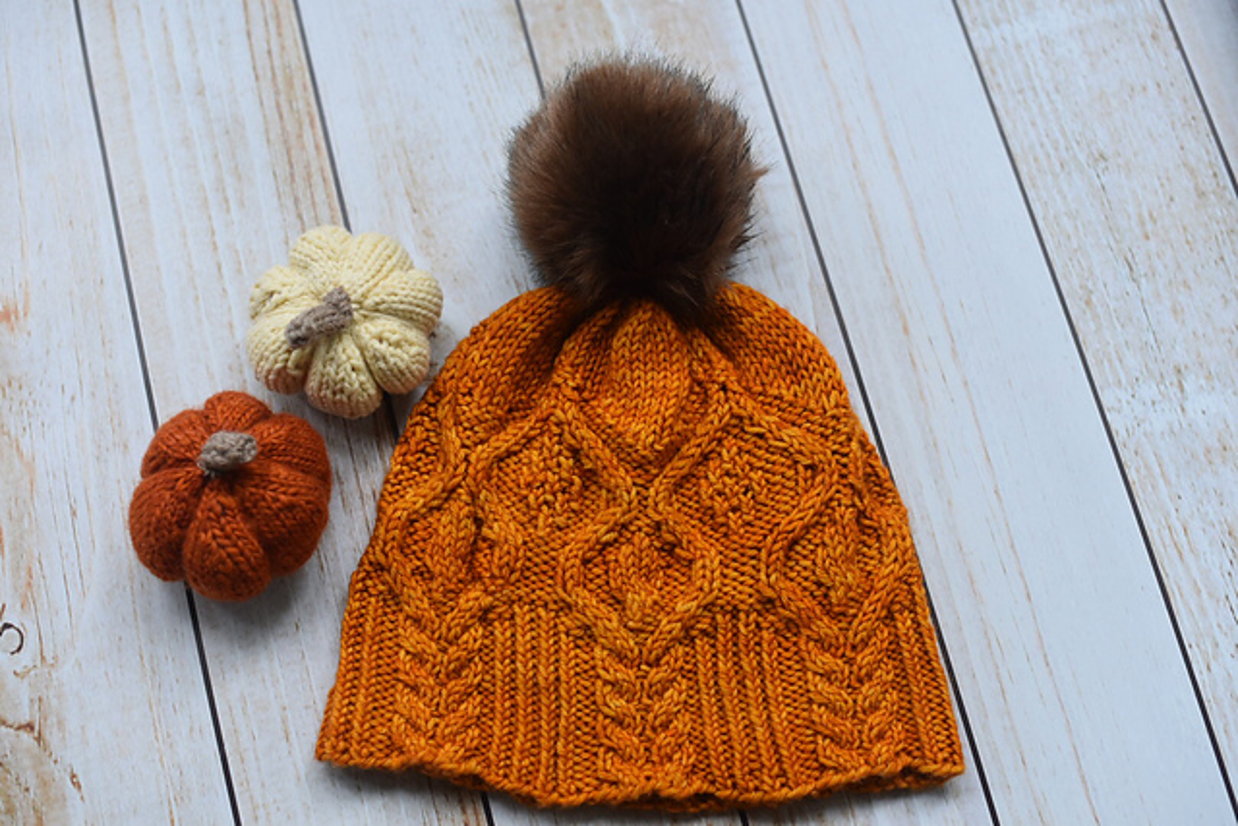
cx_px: 619
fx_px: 1720
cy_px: 413
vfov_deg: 27.0
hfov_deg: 39.6
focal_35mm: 50
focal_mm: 50
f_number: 3.2
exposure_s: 1/60
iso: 800
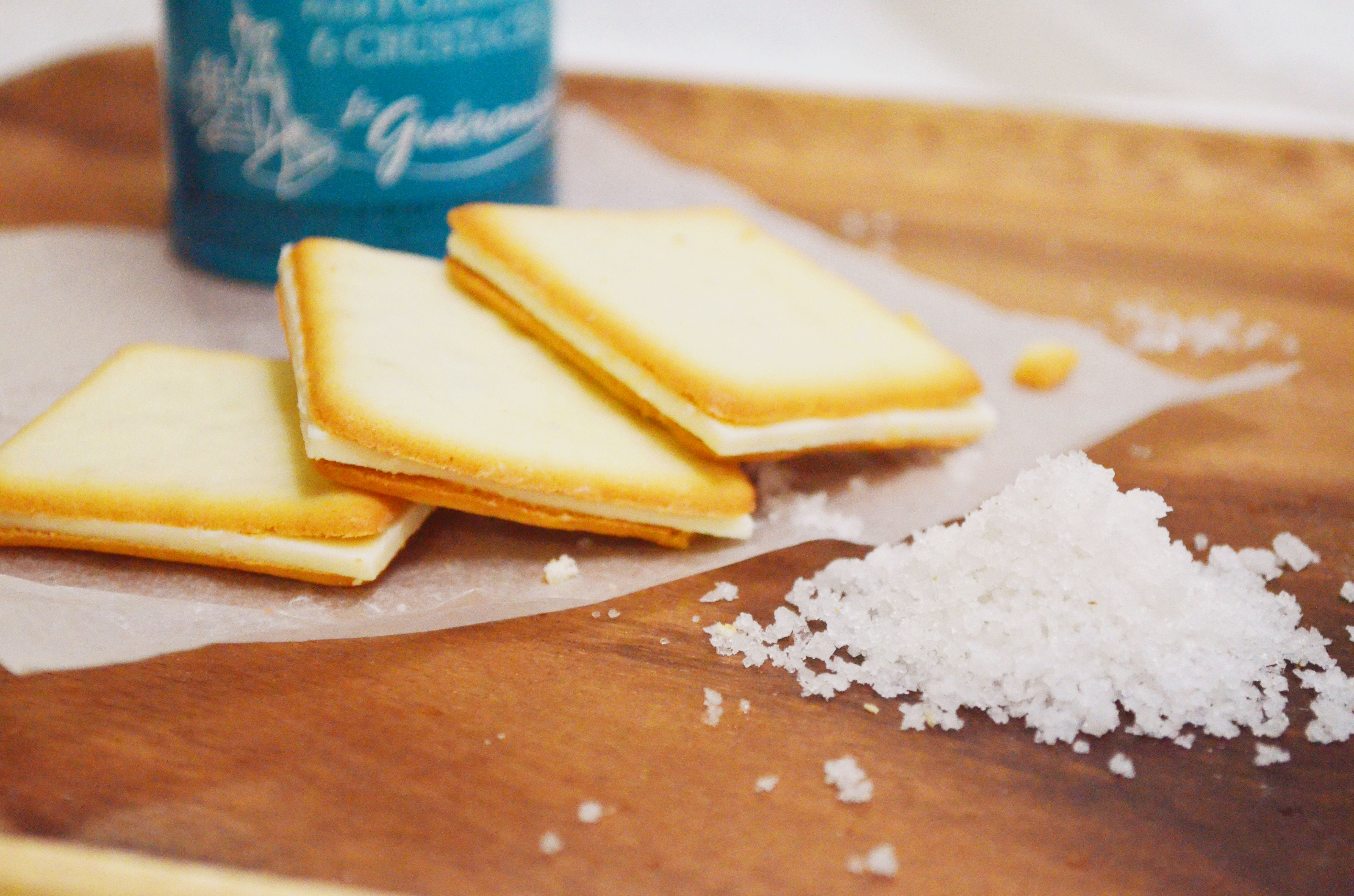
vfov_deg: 16.5
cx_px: 677
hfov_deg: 24.7
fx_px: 3096
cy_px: 448
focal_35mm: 82
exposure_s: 1/20
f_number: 5.6
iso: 3200
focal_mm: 55
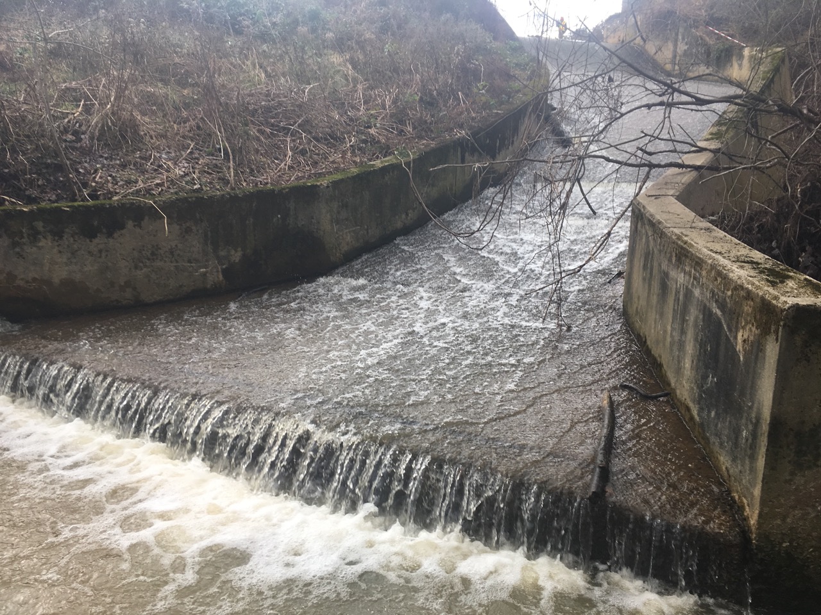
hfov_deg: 61.7
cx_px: 410
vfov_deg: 48.2
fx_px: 688
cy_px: 308
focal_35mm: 29
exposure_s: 1/241
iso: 25
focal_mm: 4.15
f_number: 2.2
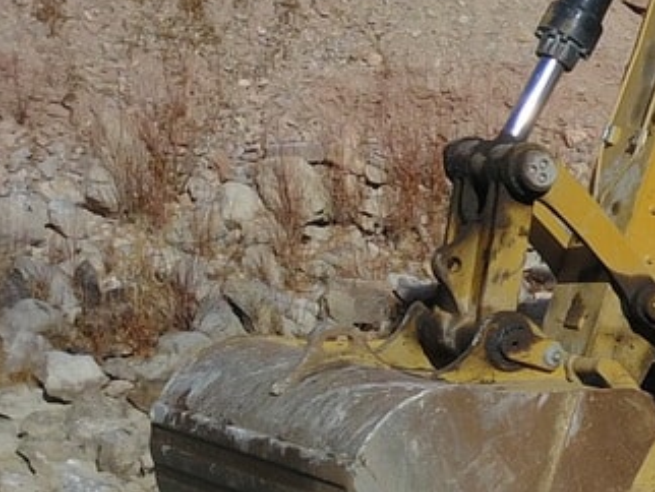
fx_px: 2291
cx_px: 1100
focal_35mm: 121
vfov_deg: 12.2
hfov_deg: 14.7
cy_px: 369
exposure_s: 1/2252
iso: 100
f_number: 2.2
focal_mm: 4.73
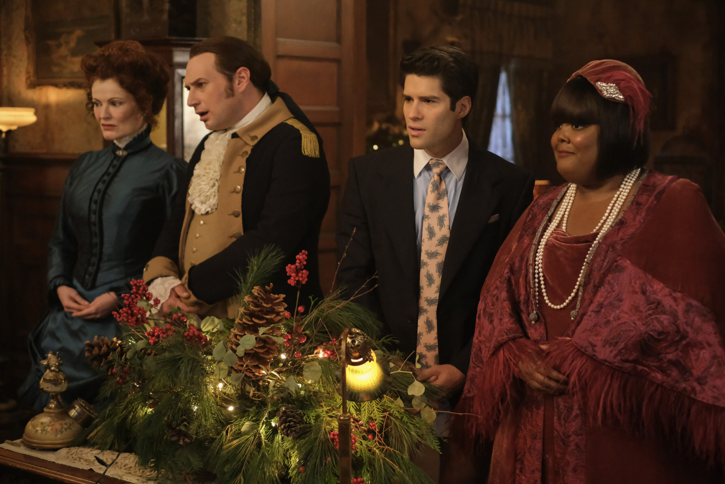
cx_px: 362
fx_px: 1067
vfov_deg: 25.5
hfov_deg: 37.5
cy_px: 242
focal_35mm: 53
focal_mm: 35
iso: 6400
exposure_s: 1/125
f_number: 2.2
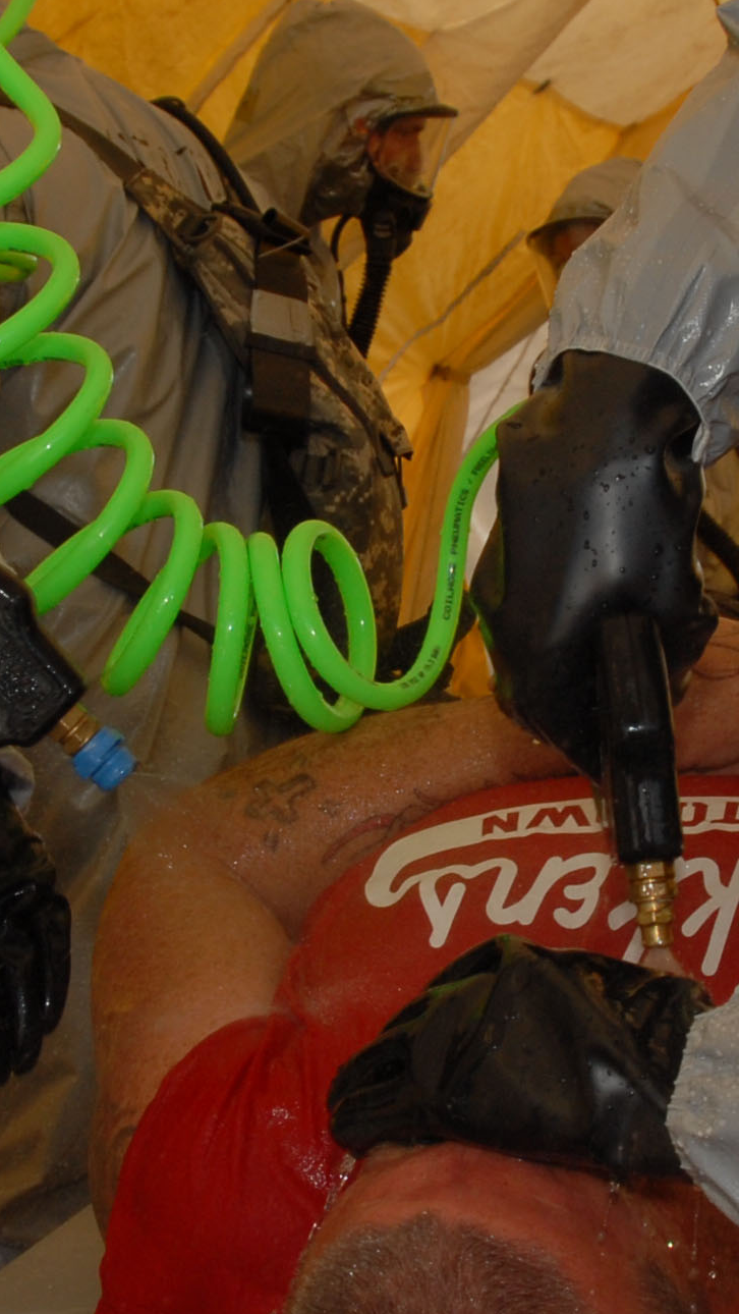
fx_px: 2960
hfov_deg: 14.2
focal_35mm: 85
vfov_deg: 25.0
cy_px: 665
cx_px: 421
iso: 200
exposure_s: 1/250
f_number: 5.6
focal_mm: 18
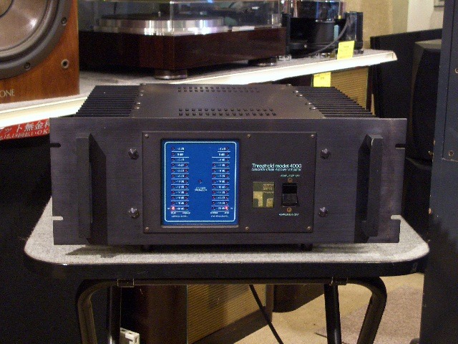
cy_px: 172
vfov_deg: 23.7
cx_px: 229
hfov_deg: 31.2
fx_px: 820
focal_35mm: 62
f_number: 3.5
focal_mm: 10.2
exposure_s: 1/8
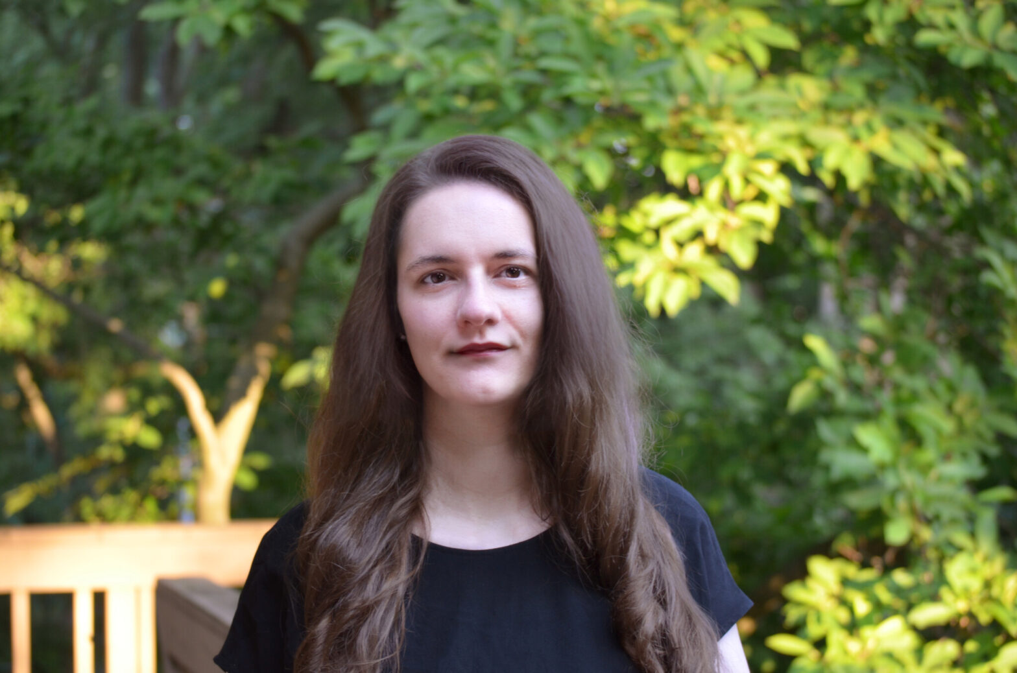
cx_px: 508
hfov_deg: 24.7
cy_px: 336
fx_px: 2325
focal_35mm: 82
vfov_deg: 16.5
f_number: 4
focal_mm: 55
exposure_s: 1/50
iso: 400
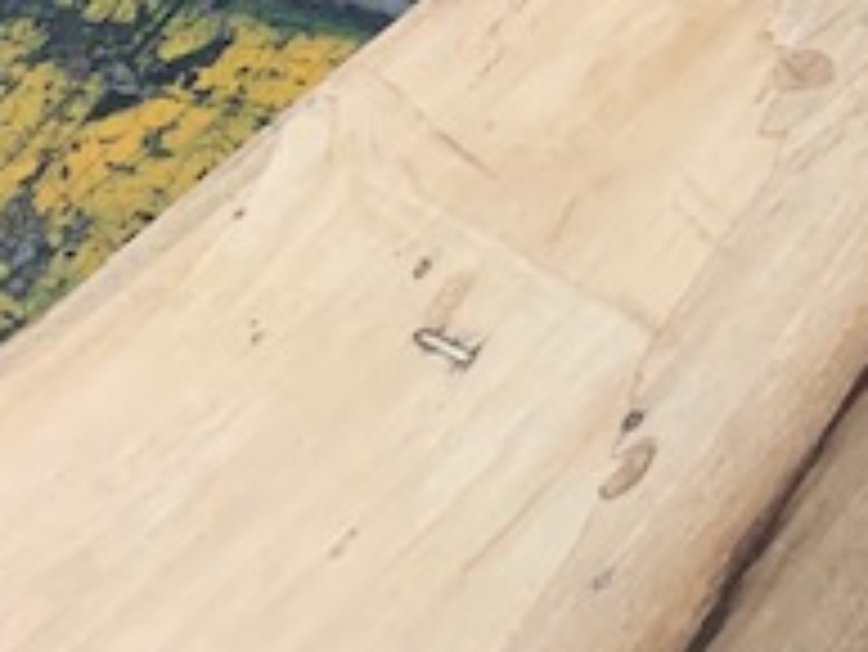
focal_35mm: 86
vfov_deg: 15.9
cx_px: 1331
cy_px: -288
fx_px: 2158
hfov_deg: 19.6
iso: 200
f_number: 1.8
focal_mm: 4.25
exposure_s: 1/60
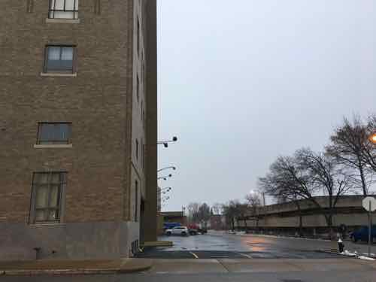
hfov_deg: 61.7
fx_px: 315
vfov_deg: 48.2
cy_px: 141
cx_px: 188
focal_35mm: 29
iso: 25
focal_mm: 4.15
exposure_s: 1/40
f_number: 2.2
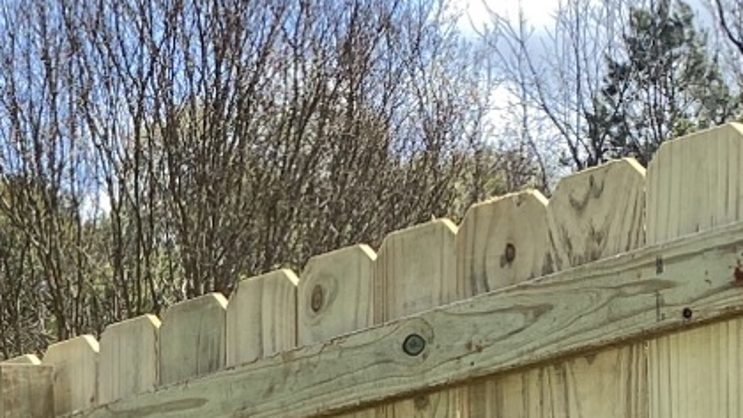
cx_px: -265
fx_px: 2659
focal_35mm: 135
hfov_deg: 15.1
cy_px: 992
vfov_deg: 8.3
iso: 32
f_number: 1.8
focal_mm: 4.25
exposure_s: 1/1565
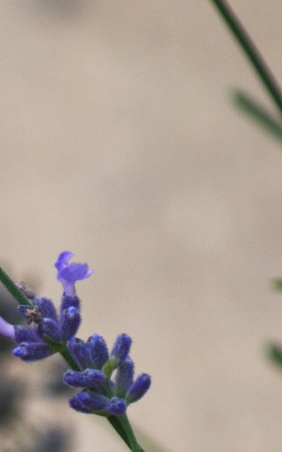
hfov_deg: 1.2
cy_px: 445
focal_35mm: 1104
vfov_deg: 1.9
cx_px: -85
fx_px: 13578
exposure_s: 1/1600
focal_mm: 200
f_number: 5.6
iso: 100
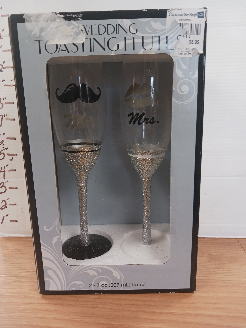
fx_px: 256
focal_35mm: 27
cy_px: 164
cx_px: 123
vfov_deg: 65.3
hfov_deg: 51.4
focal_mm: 4
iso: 200
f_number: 1.8
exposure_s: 1/33.3
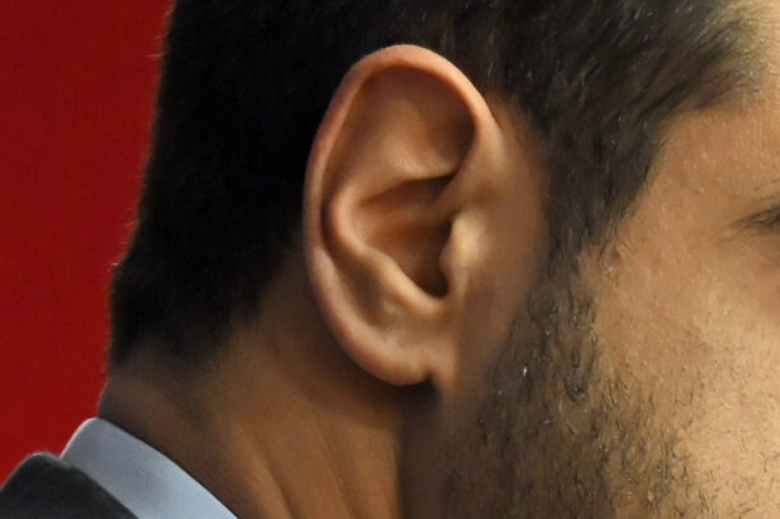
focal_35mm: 1407
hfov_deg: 1.5
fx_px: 30467
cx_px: 1091
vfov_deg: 1.0
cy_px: 638
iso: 6400
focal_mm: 340
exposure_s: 1/250
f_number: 6
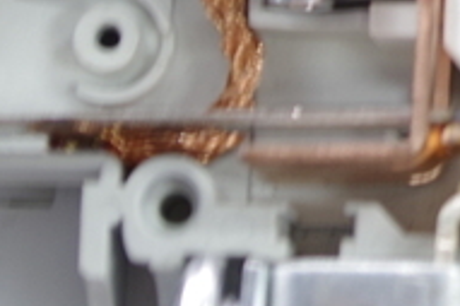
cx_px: 913
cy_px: -257
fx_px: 3817
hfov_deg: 6.7
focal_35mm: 299
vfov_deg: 4.5
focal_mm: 37.5
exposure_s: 1/4
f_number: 4.5
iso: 200
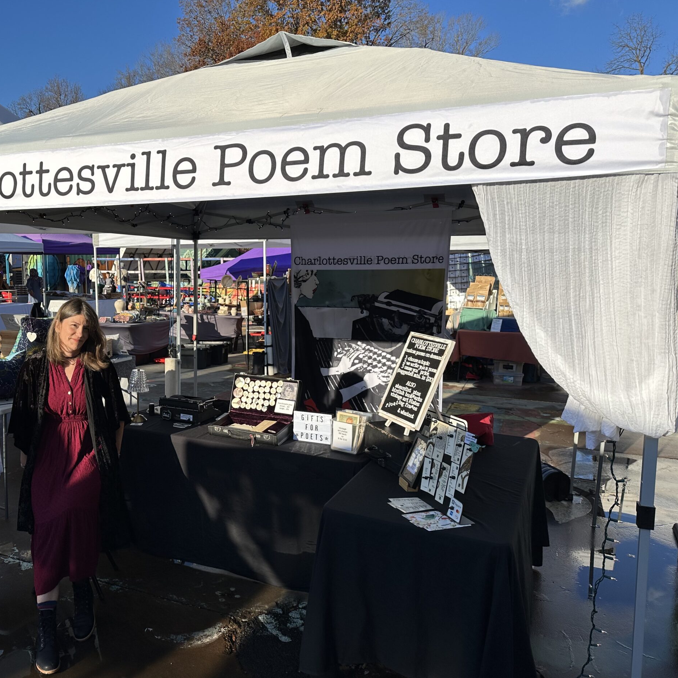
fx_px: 643
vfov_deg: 55.6
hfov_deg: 54.3
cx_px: 218
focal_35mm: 29
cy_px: 344
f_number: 1.78
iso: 80
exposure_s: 1/5000
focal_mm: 6.86
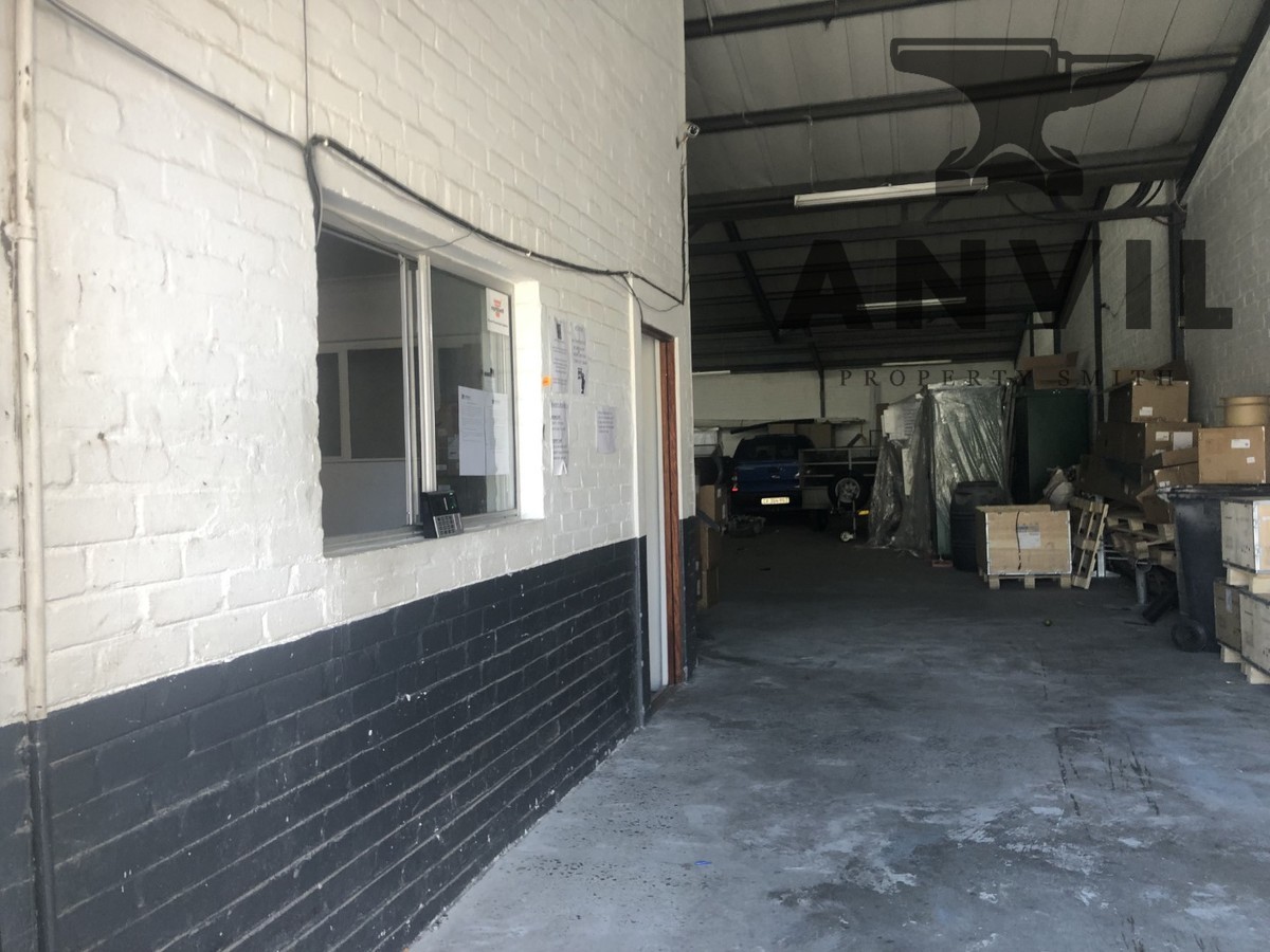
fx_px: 1027
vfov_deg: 49.7
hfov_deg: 63.4
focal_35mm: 28
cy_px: 476
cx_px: 635
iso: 32
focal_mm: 4
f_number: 1.8
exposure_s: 1/50
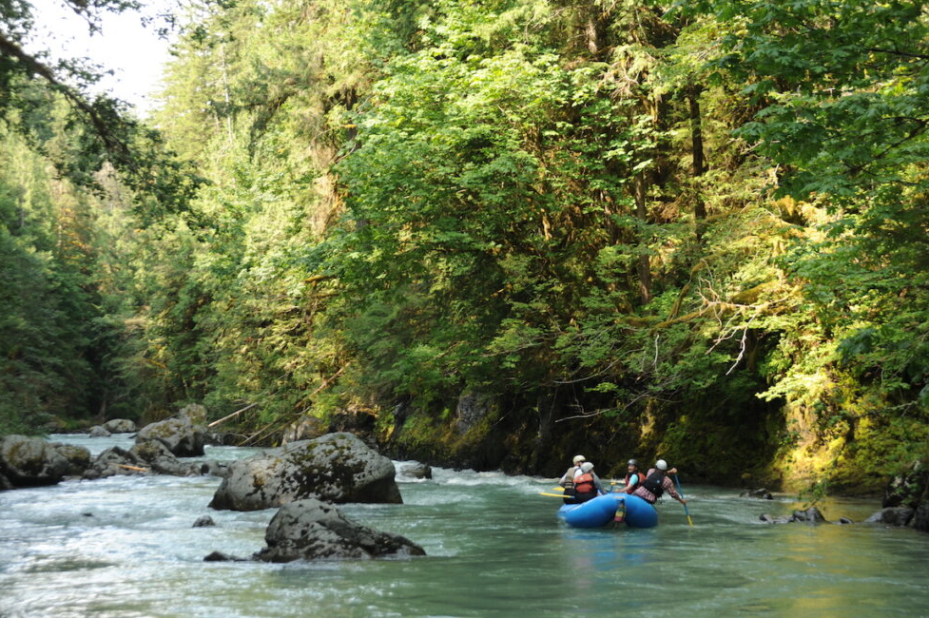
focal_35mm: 65
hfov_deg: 31.0
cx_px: 467
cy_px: 314
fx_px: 1676
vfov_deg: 20.9
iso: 250
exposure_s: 1/125
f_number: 5.6
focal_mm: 62
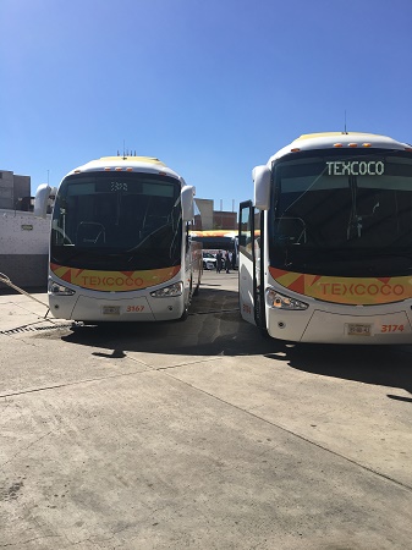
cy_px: 275
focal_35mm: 29
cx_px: 206
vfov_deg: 61.7
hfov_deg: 48.2
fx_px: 461
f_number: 2.2
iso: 25
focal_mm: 4.15
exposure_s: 1/1637
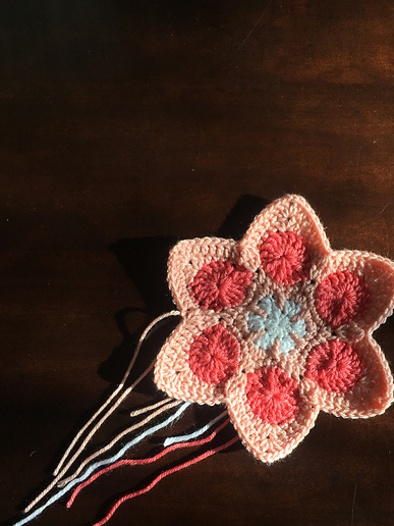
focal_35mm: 36
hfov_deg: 39.5
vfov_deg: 51.0
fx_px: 546
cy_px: 314
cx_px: 236
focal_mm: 4.15
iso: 25
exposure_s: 1/207
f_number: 2.2
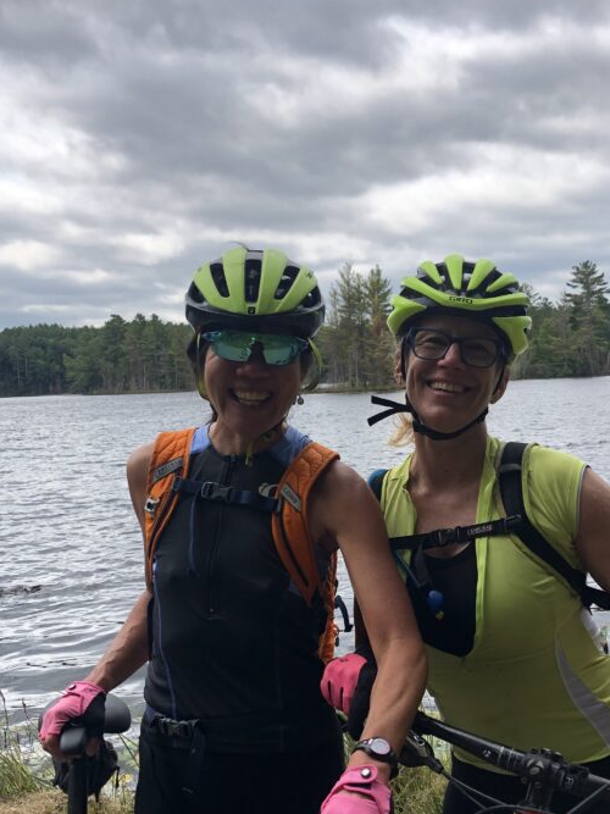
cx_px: 318
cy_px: 531
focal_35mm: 43
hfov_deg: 33.6
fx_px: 1011
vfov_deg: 43.3
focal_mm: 3.99
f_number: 1.8
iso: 20
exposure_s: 1/1499
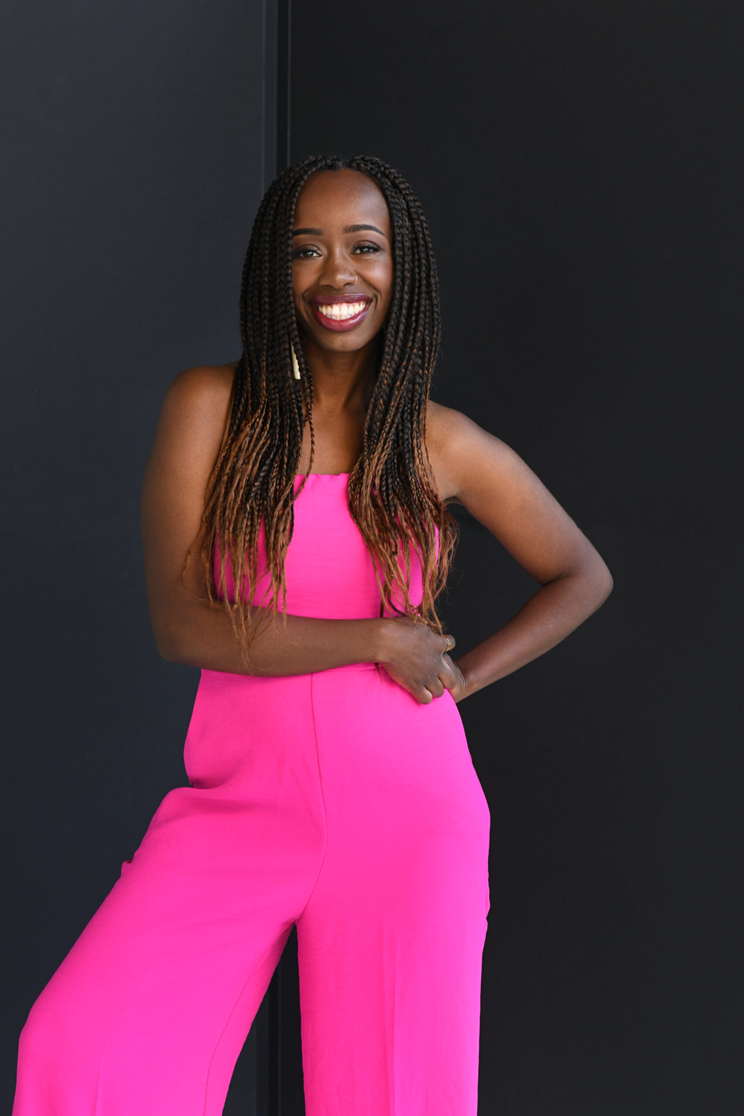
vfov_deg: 23.9
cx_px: 372
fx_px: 2634
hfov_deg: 16.1
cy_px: 558
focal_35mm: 85
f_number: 5.6
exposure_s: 1/250
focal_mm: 85
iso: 1600
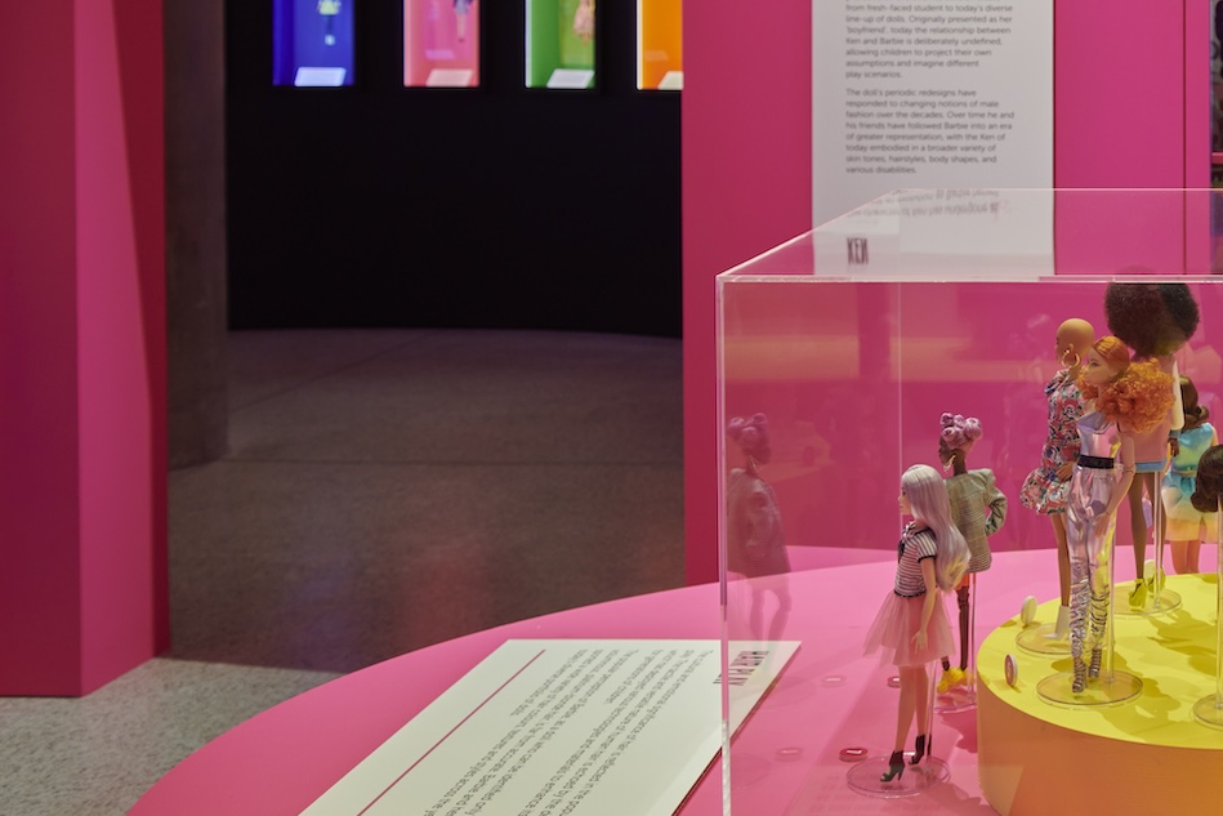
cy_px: 77
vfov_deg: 22.4
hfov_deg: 30.9
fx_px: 2005
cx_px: 1281
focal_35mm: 59
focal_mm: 28
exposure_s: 1/5
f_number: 6.3
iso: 500
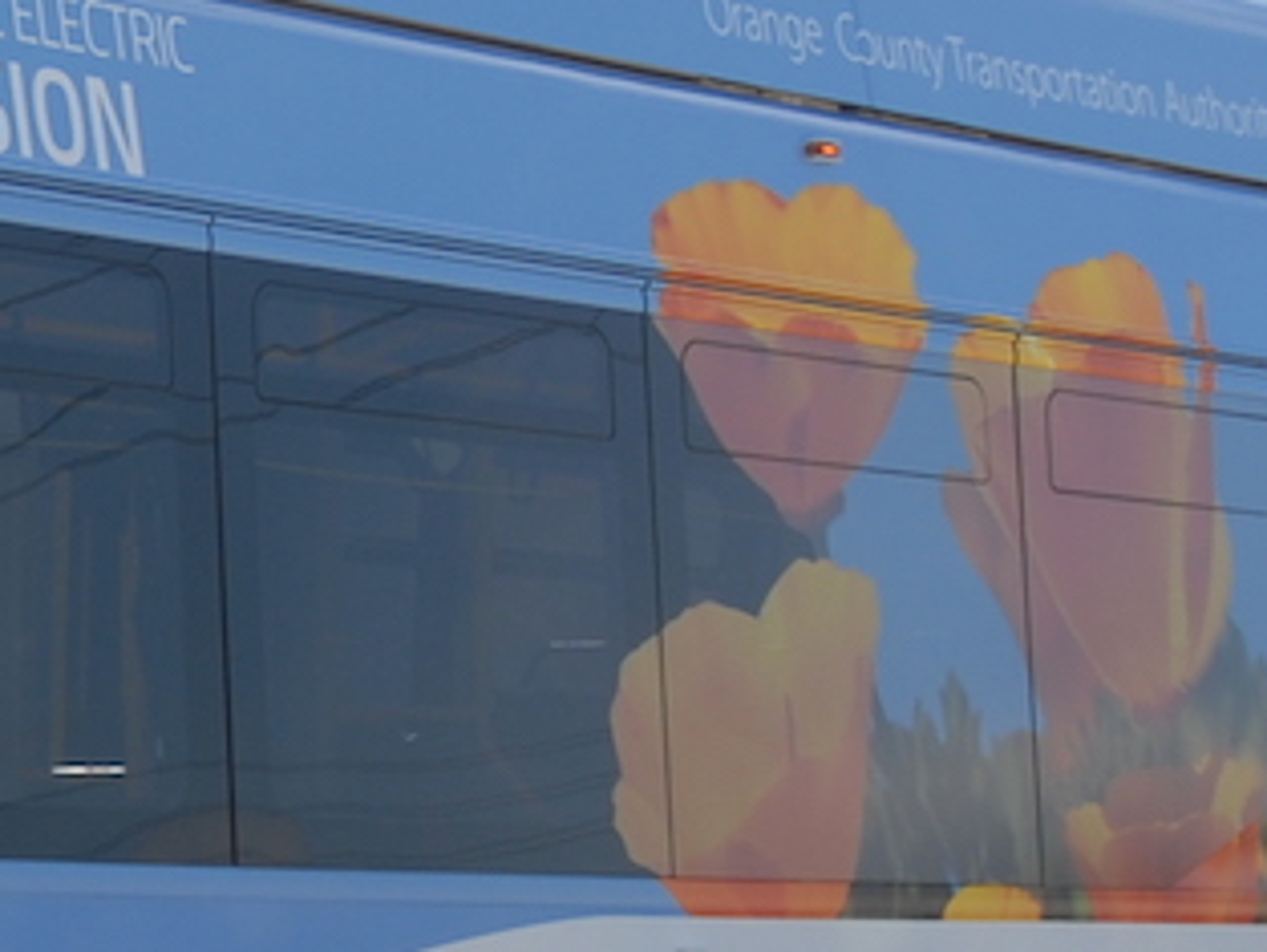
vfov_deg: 9.8
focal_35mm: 152
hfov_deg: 12.4
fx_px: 5566
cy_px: 587
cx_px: -595
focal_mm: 22
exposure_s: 1/160
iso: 100
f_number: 9
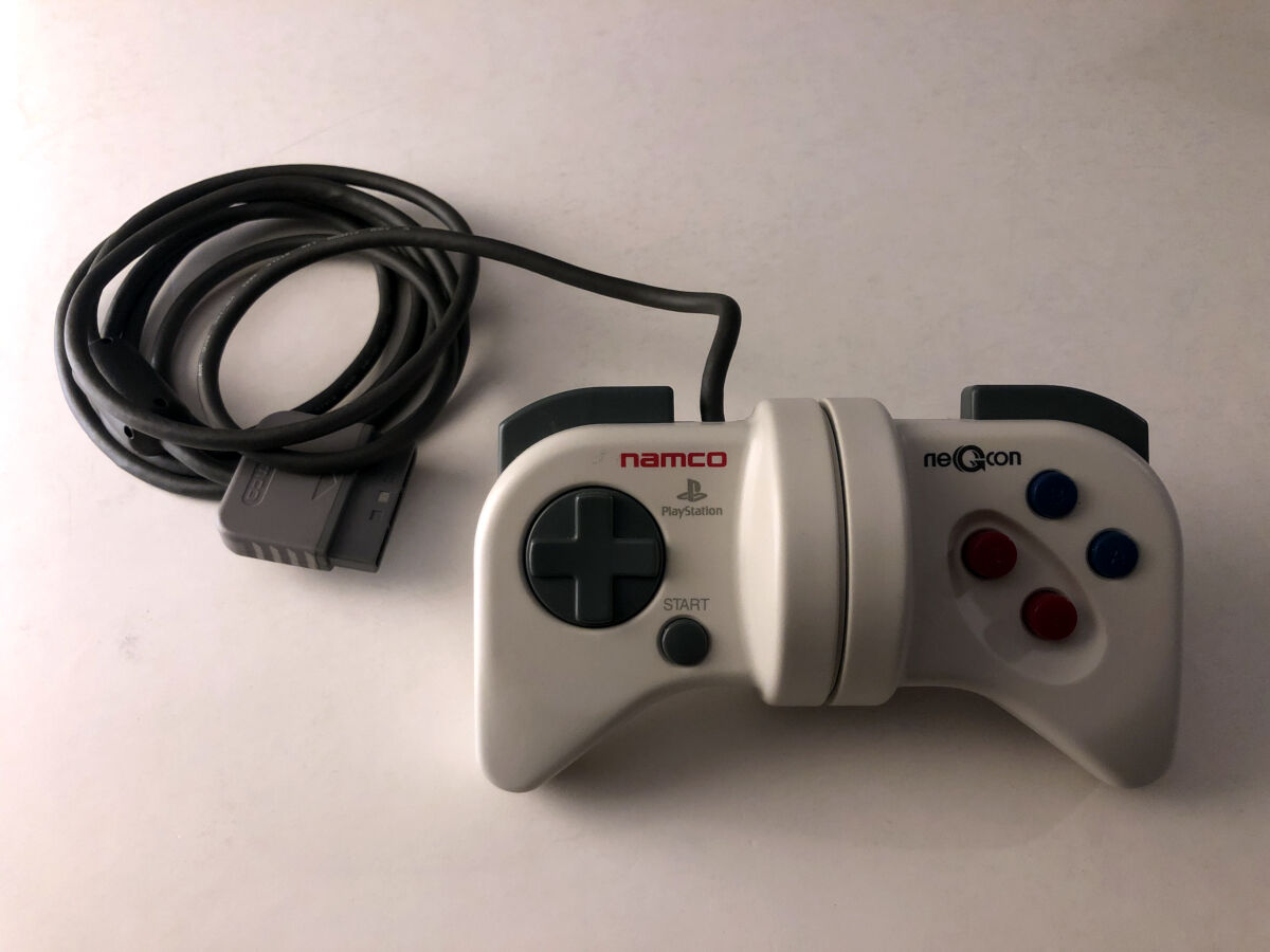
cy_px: 476
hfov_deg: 63.4
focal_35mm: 28
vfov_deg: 49.7
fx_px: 1027
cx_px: 635
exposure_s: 1/14
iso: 100
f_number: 1.8
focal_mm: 3.99
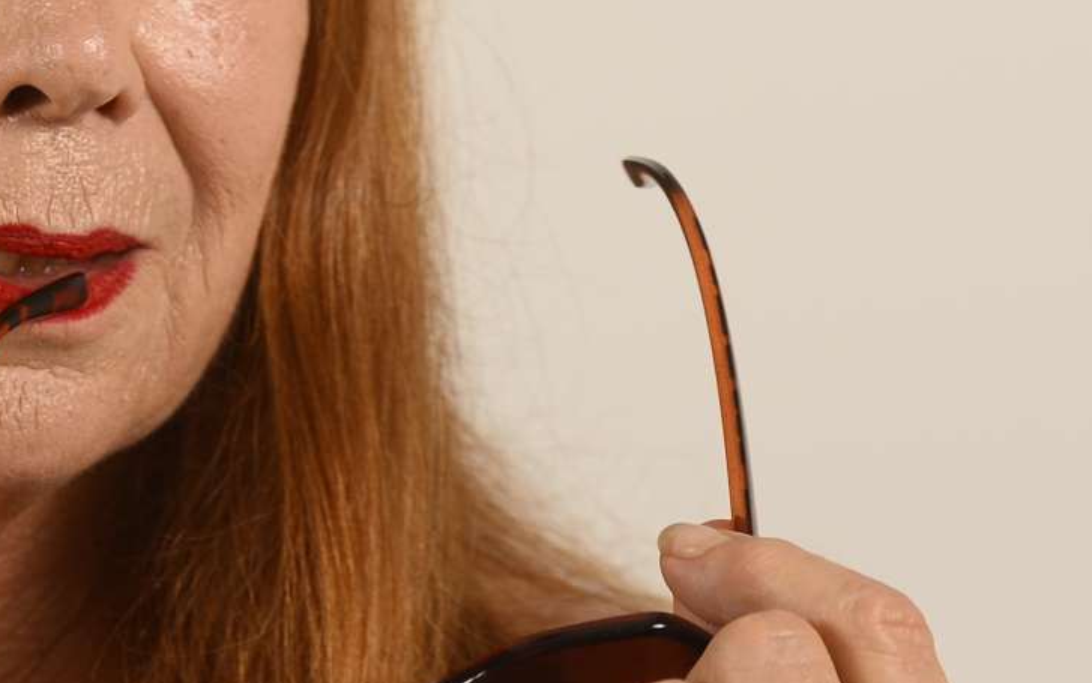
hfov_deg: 7.4
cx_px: -185
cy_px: 243
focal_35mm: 283
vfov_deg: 4.6
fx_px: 8425
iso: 200
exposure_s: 1/200
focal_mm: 82
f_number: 5.6
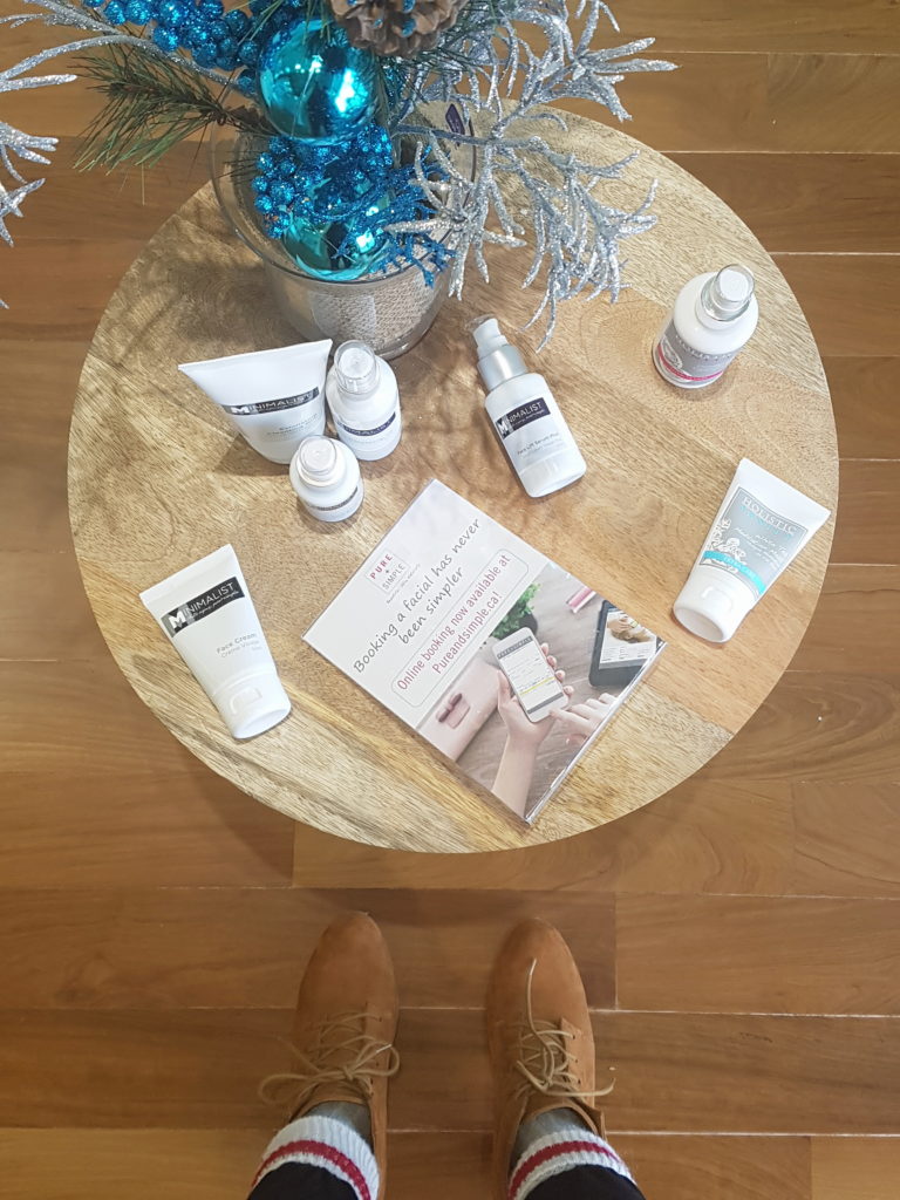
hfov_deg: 53.1
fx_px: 901
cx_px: 450
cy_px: 600
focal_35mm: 26
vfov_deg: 67.3
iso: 80
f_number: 1.7
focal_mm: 4.2
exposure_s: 1/60
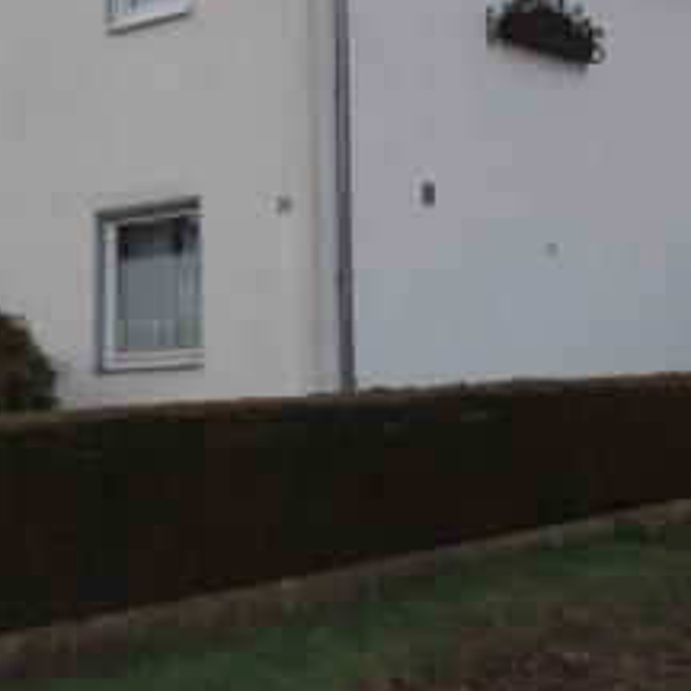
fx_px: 1513
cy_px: 165
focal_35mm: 67
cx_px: 467
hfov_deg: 25.6
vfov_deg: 25.4
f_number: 3.3
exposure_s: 1/1250
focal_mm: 6.2
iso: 125
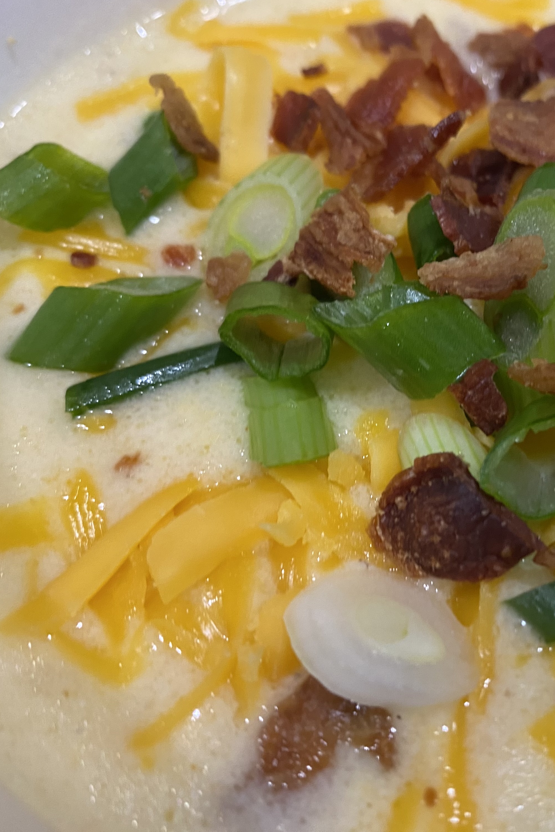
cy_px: 416
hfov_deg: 36.4
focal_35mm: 35
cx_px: 457
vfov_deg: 54.4
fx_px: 809
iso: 160
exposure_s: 1/60
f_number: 1.8
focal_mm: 4.25
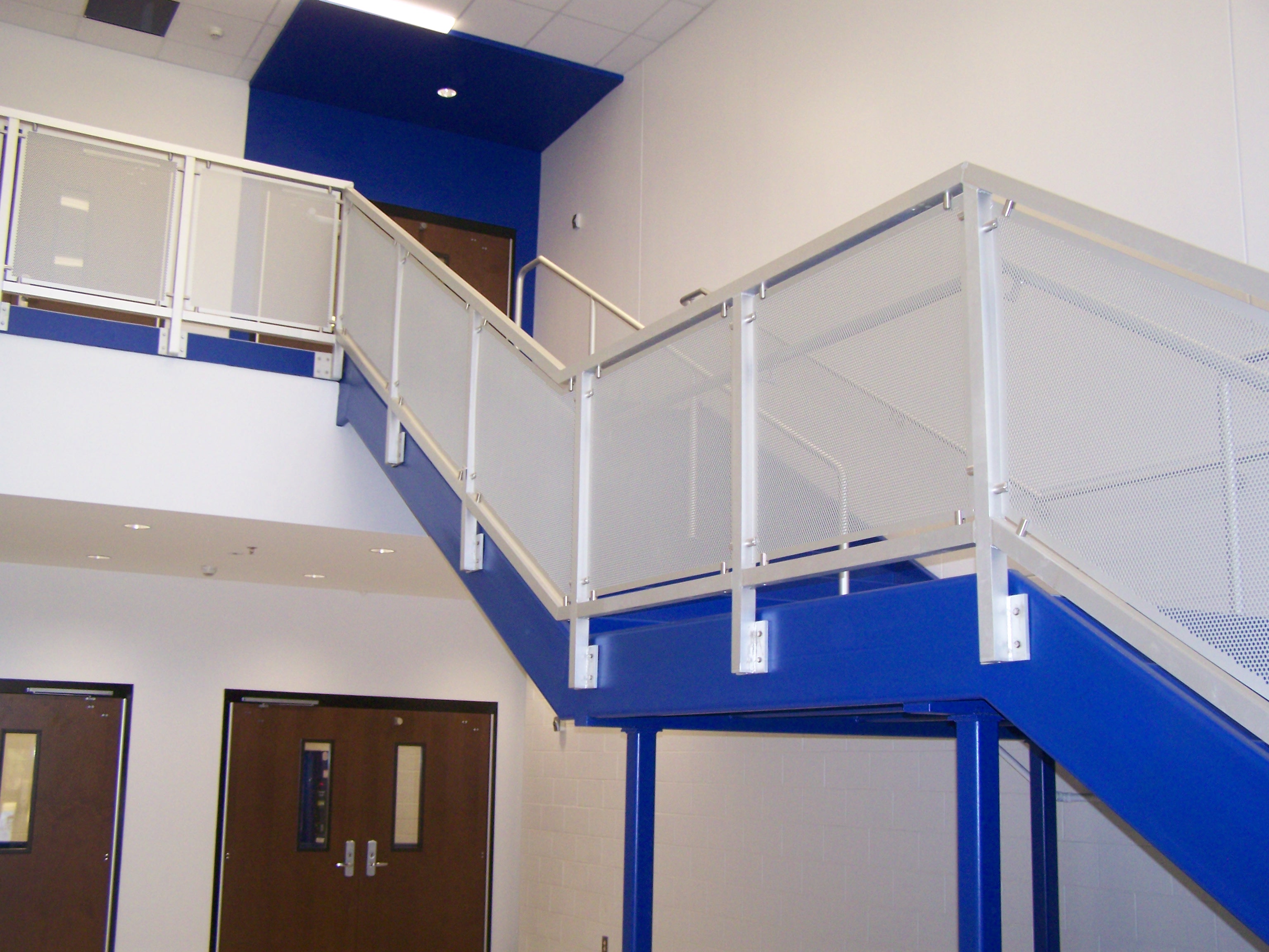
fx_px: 1393
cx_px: 634
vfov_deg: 37.7
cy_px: 476
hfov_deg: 49.0
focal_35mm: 38
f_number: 2.8
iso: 160
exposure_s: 1/60
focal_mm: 6.3
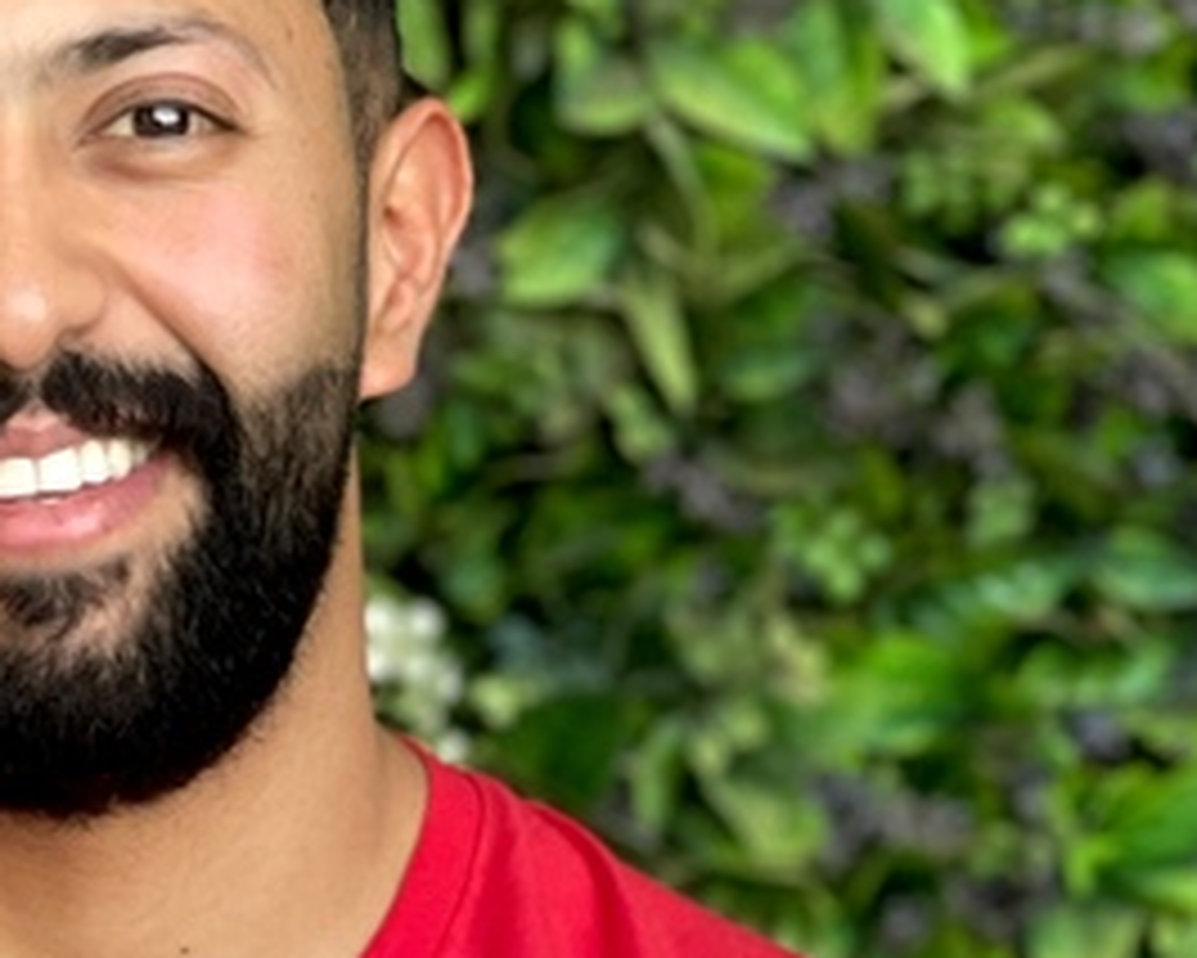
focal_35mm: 237
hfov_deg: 8.1
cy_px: 1313
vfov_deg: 6.5
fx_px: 8399
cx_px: -216
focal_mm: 7.5
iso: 160
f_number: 2.2
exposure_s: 1/121
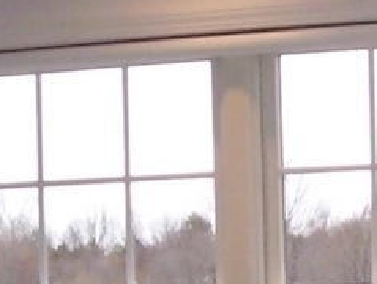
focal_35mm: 154
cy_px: 361
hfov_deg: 12.8
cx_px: 281
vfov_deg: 9.5
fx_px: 1680
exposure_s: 1/117
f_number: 2.7
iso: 160
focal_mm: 6
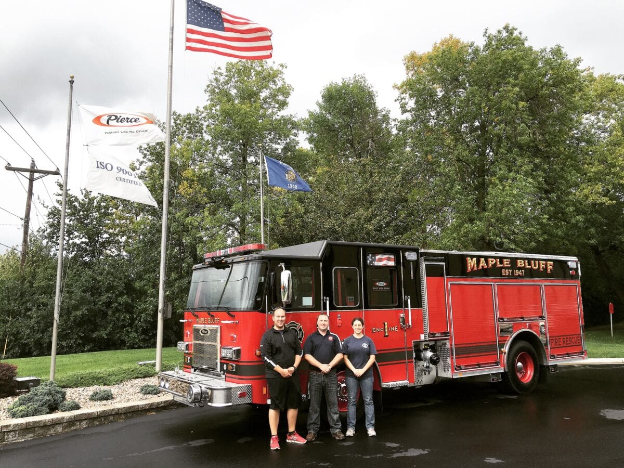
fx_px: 523
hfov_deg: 61.7
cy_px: 234
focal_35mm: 29
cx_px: 312
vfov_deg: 48.2
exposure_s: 1/646
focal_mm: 4.15
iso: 25
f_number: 2.2
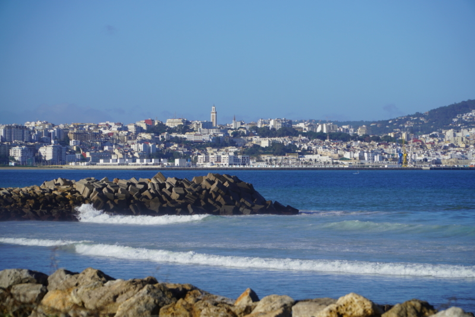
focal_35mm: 158
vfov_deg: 8.7
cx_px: 238
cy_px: 158
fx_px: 2080
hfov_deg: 13.0
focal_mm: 105
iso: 100
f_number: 5
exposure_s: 1/1250
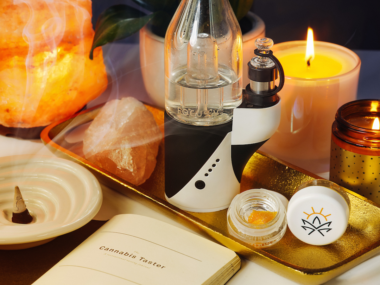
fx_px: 1043
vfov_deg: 15.6
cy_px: 142
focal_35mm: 95
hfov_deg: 20.7
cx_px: 190
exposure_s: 1/2
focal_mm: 120
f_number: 16
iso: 400
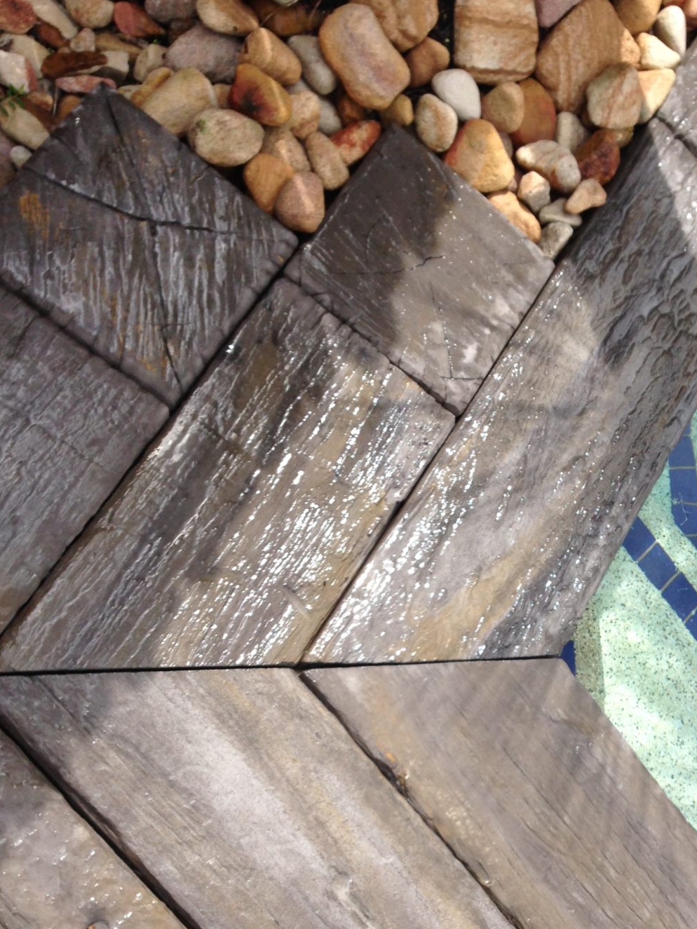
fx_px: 1369
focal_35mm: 51
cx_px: 534
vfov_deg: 36.8
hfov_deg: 28.1
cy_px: 665
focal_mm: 4.12
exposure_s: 1/919
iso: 50
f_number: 2.4
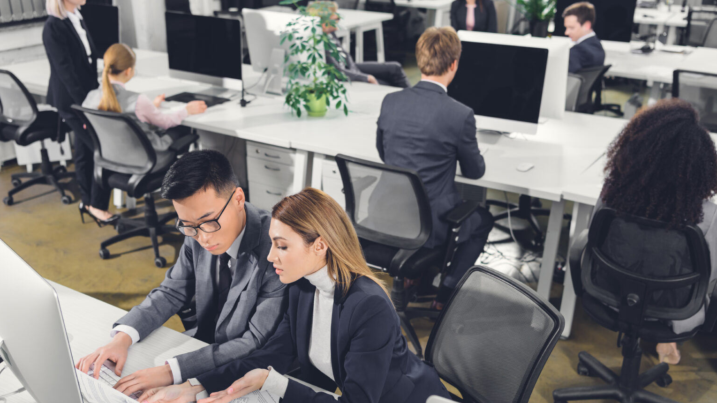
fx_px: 760
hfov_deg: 50.5
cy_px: 224
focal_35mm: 40
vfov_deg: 29.7
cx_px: 359
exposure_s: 1/200
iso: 80
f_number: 3.5
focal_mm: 38
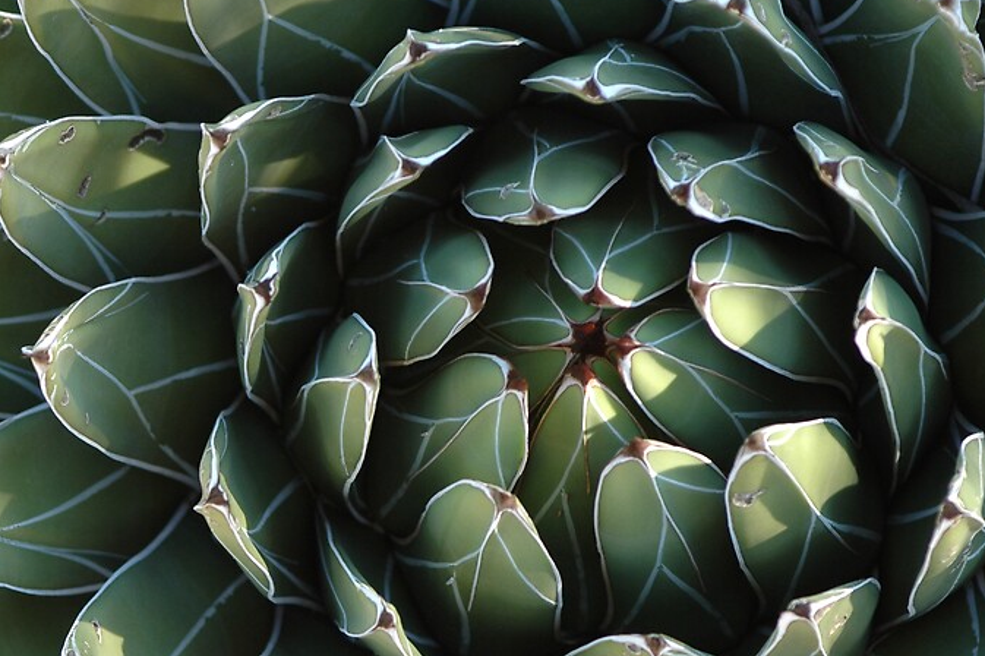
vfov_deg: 8.8
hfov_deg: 13.2
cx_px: 449
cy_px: 371
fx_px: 4266
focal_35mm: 156
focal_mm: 70
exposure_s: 1/80
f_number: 5
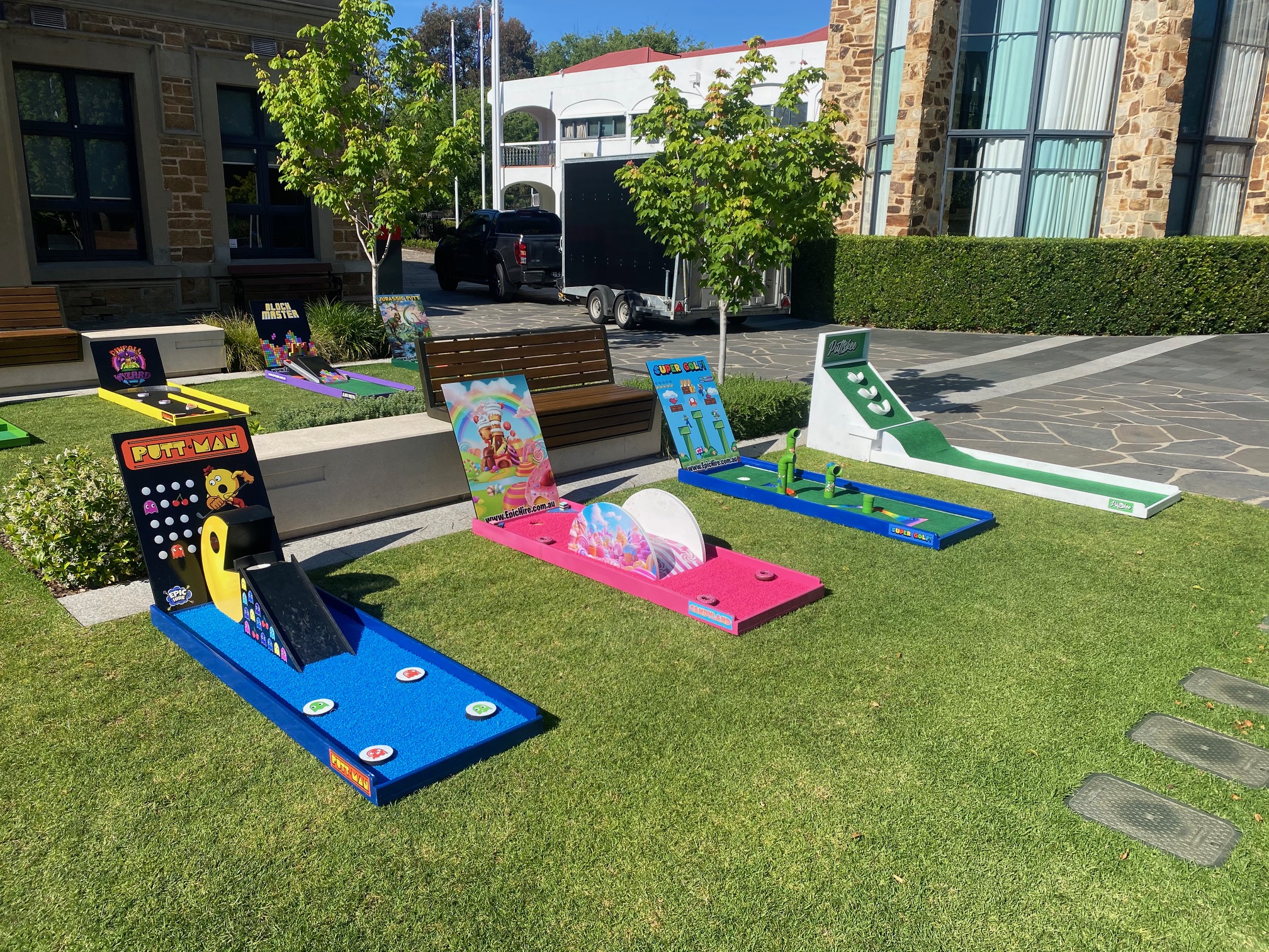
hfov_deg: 67.3
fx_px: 953
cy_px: 476
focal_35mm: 26
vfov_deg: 53.1
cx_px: 634
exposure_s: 1/2890
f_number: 1.8
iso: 32
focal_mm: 4.25
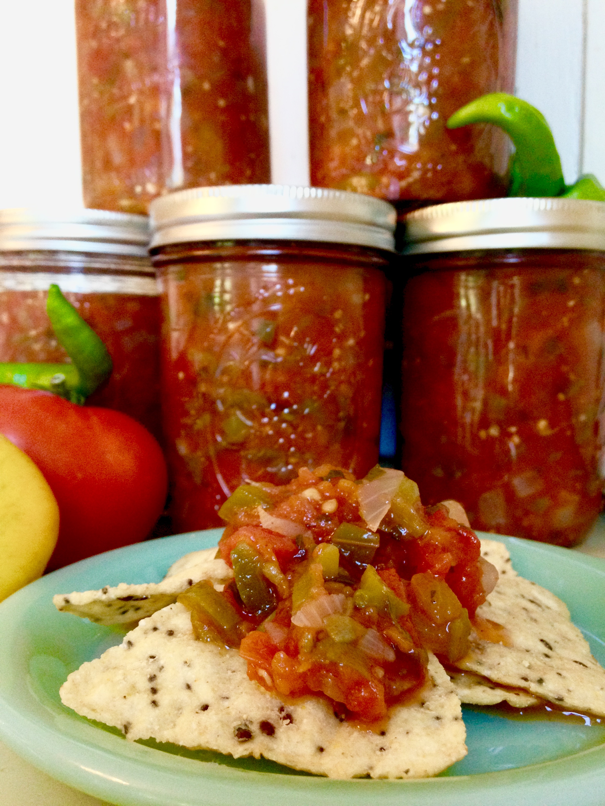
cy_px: 403
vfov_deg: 55.4
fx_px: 769
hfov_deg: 42.9
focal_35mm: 33
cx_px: 302
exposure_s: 1/20
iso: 320
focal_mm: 4.12
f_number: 2.4
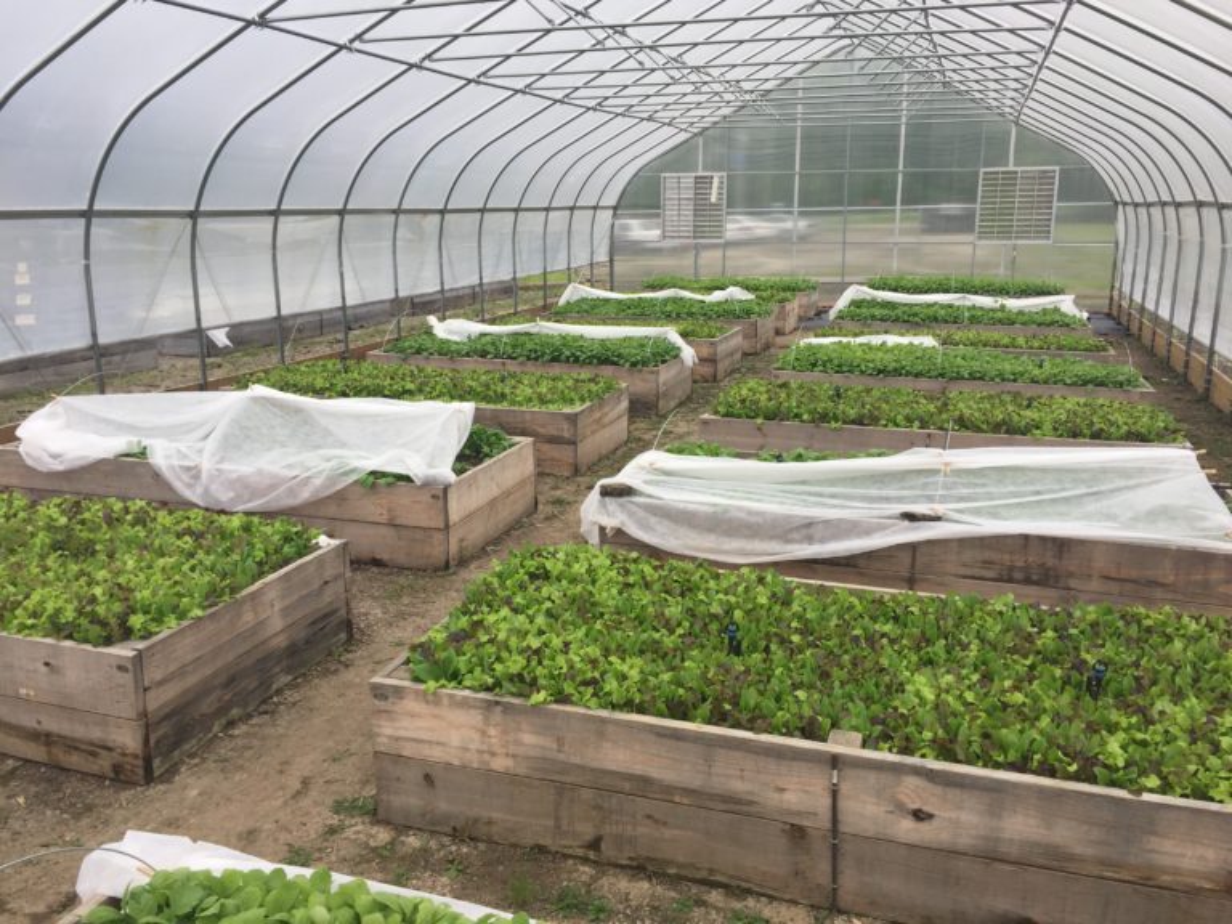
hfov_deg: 61.7
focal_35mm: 29
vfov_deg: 48.2
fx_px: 1032
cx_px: 616
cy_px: 462
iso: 32
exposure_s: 1/557
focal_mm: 4.15
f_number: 2.2
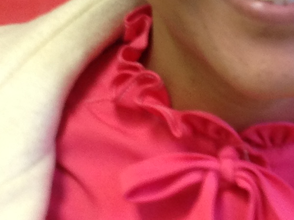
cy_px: -24
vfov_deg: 9.9
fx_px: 1255
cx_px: 224
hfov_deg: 13.3
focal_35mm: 148
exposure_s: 1/15
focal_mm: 4.28
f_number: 2.4
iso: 80
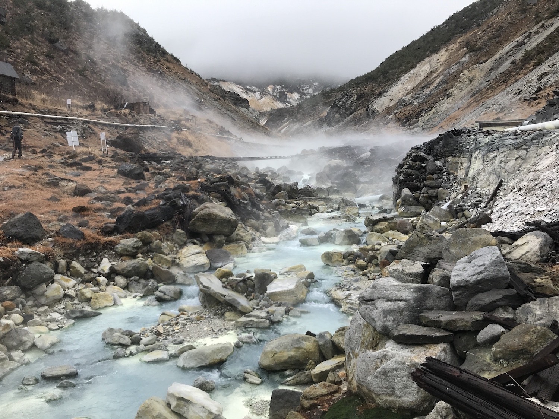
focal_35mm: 28
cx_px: 280
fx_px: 452
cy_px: 210
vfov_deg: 49.7
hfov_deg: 63.4
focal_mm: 3.99
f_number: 1.8
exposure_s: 1/894
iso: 20
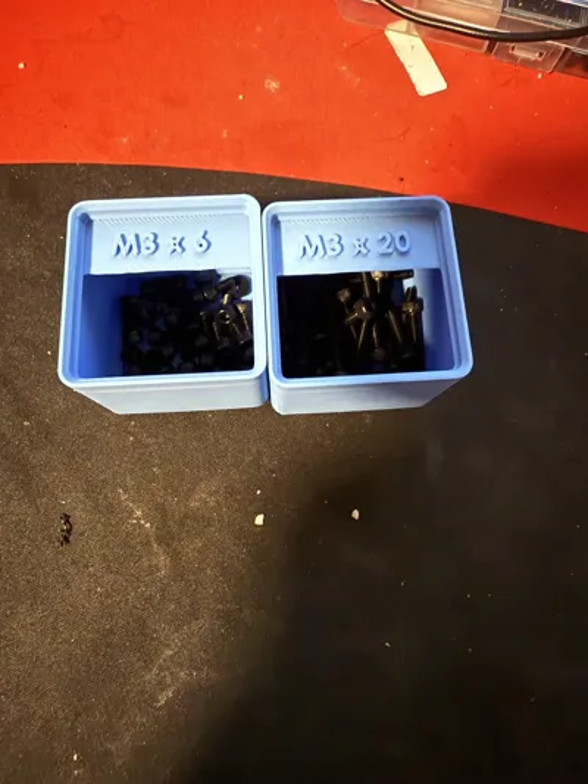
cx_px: 294
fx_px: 543
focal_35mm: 24
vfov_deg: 71.6
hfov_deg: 56.8
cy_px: 392
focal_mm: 2.22
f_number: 2.2
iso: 800
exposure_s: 1/15
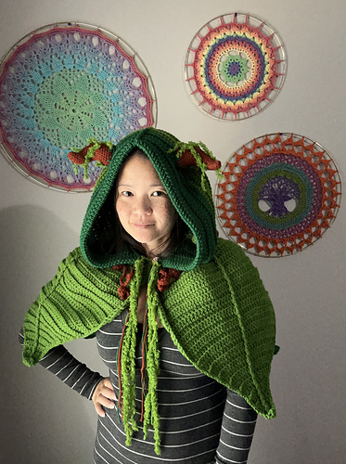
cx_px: 173
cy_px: 232
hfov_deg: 46.7
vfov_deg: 60.1
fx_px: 401
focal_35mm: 30
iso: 320
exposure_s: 1/30
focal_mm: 2.69
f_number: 1.9
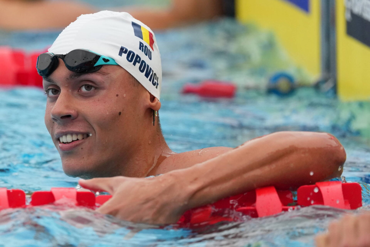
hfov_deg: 3.4
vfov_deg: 2.3
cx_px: 185
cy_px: 124
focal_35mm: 600
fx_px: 6166
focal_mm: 600
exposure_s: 1/2500
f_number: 4
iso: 1600
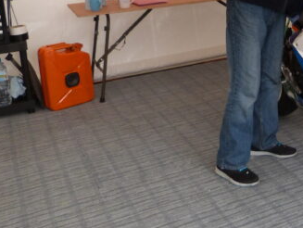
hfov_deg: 29.8
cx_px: 292
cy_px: 6
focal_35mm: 61
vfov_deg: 23.2
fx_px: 535
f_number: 2.8
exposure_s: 1/60
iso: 200
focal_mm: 4.5
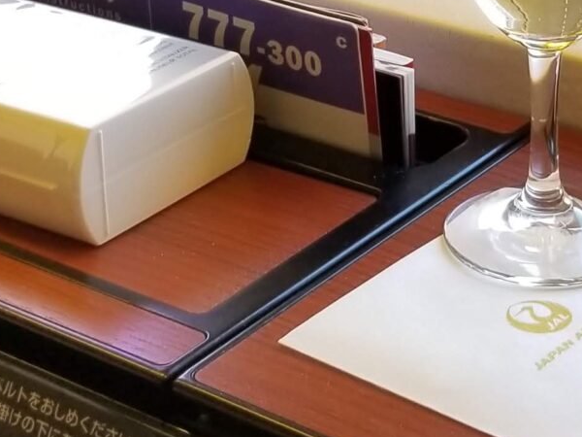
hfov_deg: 17.6
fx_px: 1866
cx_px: 436
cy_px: -140
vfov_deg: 12.9
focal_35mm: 111
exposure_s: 1/50
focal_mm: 4.25
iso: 80
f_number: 1.7
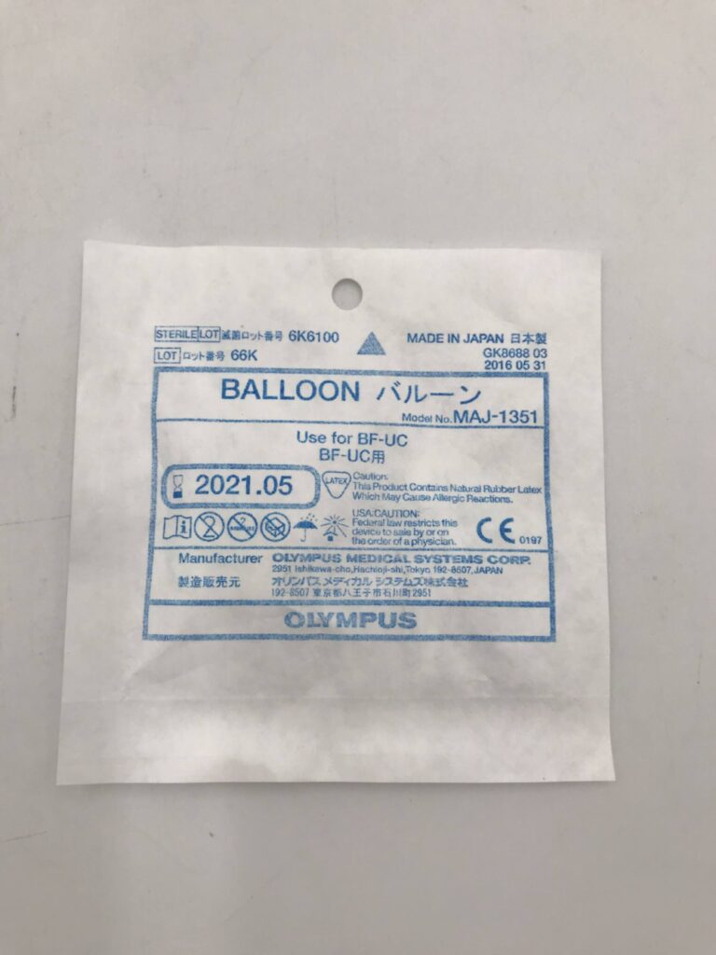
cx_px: 358
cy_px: 478
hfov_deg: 49.7
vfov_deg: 63.4
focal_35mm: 28
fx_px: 772
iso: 20
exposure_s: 1/255
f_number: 1.8
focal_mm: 3.99
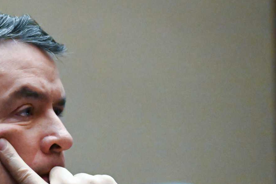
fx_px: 3531
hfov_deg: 4.5
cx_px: -17
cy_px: 150
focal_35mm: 461
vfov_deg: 3.0
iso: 16000
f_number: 3.5
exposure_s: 1/2000
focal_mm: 200
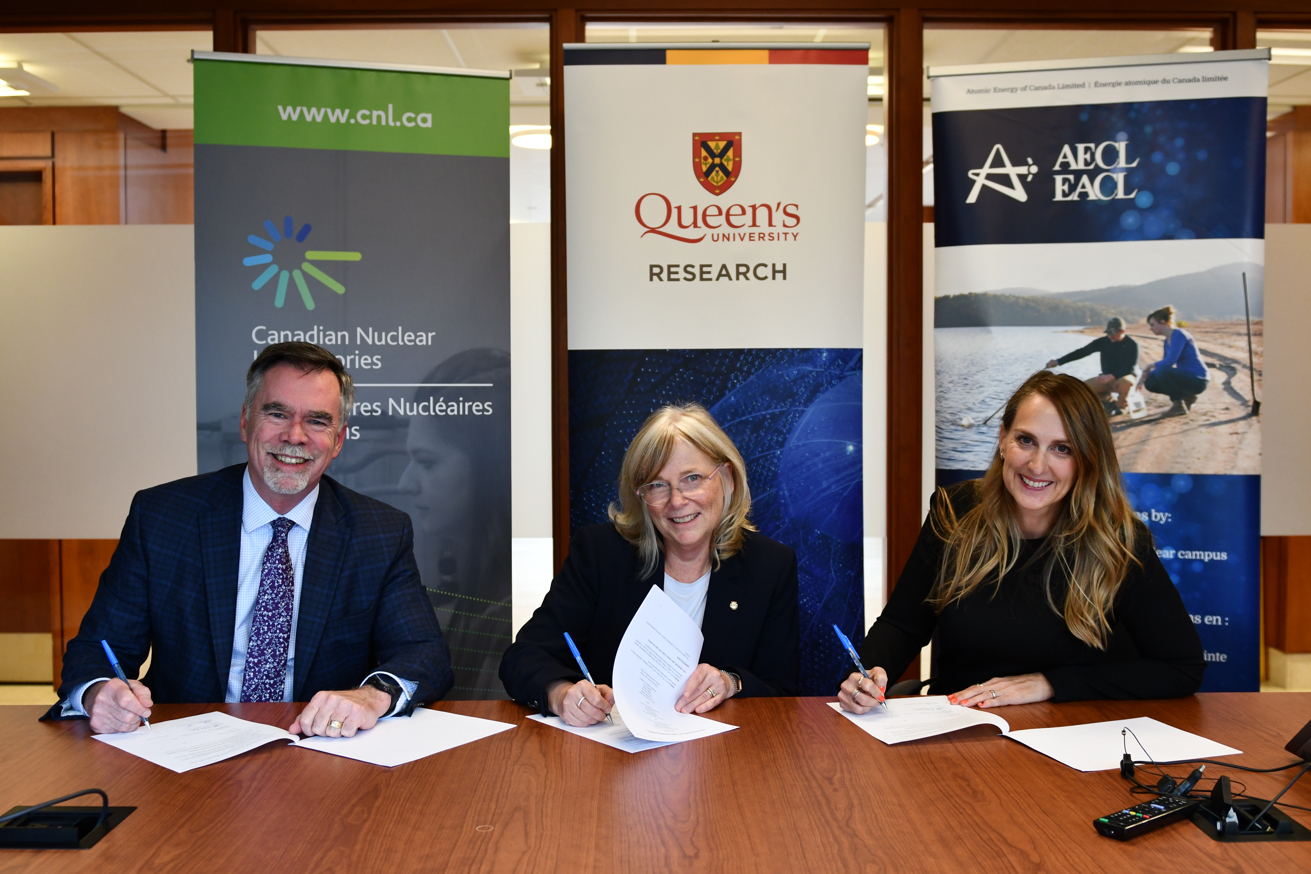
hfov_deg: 53.1
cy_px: 437
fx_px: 1311
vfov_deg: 36.9
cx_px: 656
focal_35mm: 36
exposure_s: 1/160
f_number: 2.8
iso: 800
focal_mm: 24
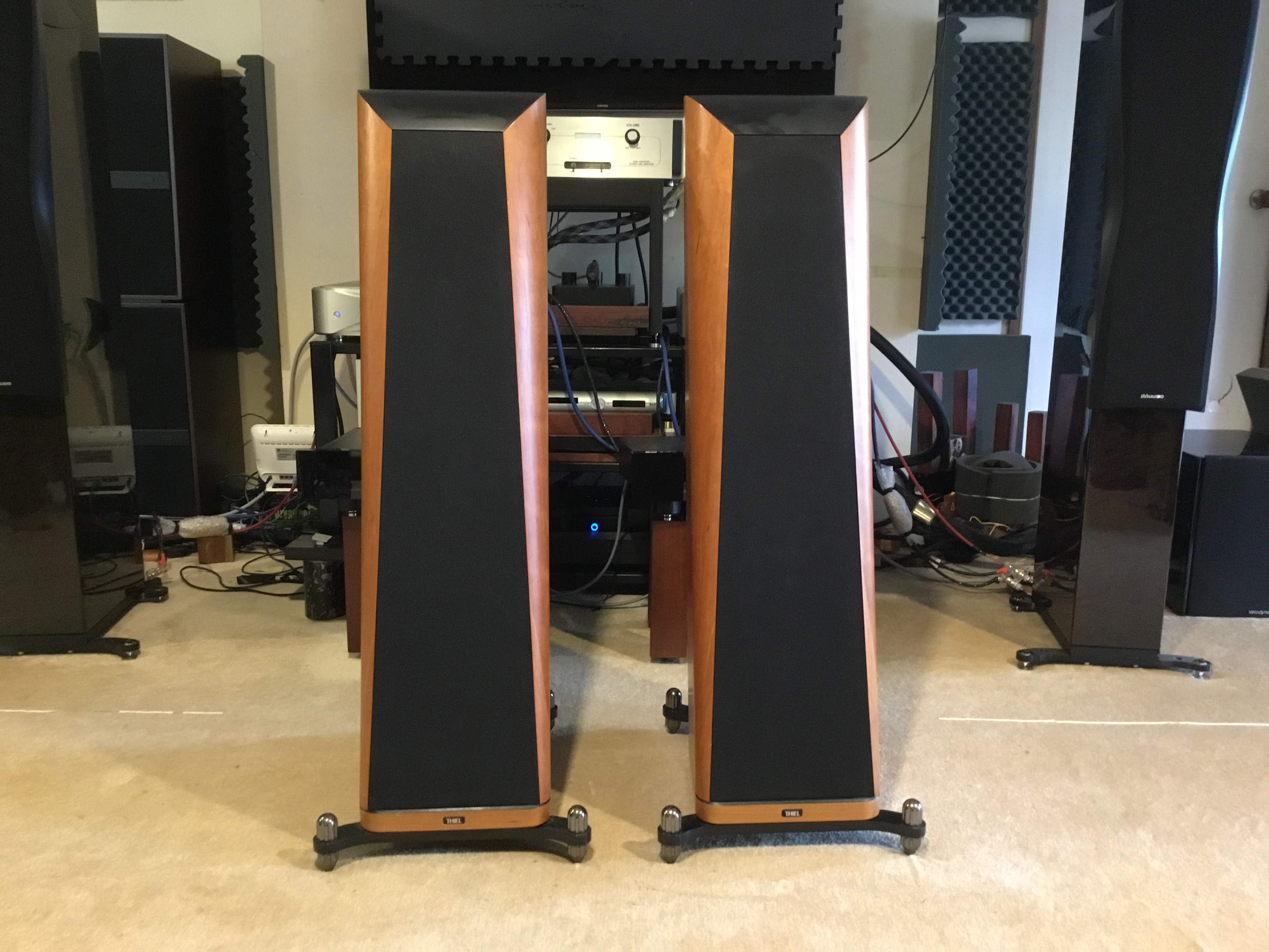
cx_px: 634
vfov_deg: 45.4
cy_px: 476
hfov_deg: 58.4
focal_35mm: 31
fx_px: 1136
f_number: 2.4
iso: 500
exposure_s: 1/17
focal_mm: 3.3
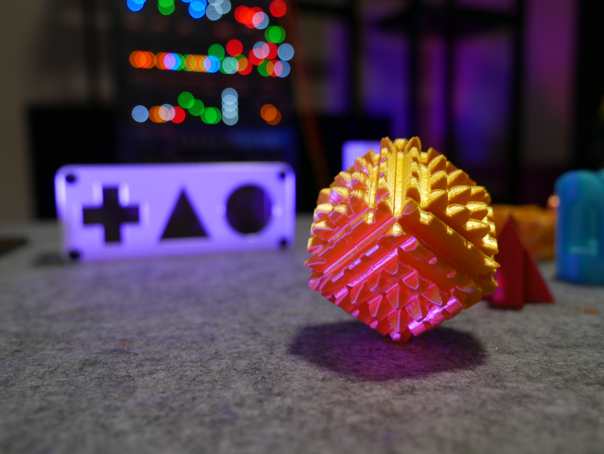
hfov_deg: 53.9
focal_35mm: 34
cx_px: 302
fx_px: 593
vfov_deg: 41.8
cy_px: 227
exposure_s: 1/60
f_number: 2.8
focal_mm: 17
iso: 250
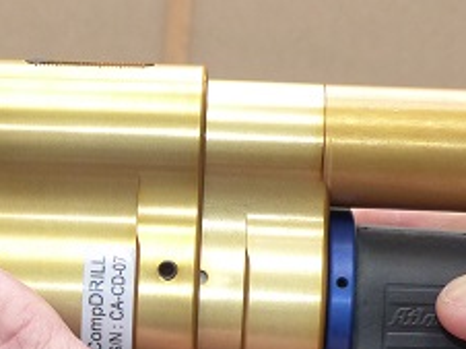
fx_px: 1627
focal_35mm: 121
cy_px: 393
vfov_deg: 12.0
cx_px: 74
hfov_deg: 16.1
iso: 320
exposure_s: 1/60
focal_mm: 7
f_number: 2.8
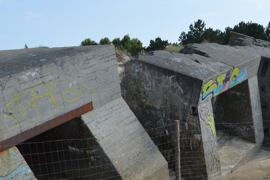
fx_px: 435
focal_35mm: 58
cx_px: 141
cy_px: 122
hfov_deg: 34.5
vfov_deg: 23.2
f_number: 8
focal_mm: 18
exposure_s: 1/250
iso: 100
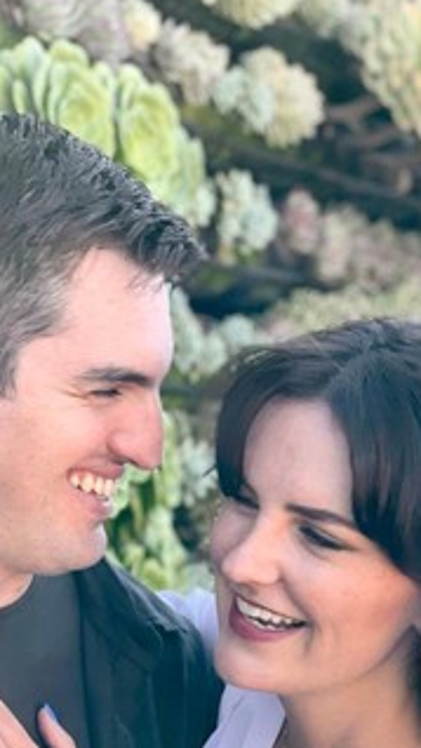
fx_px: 2261
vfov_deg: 18.6
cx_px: 143
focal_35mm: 114
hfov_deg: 10.6
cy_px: 614
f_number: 2
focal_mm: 6
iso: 25
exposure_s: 1/161
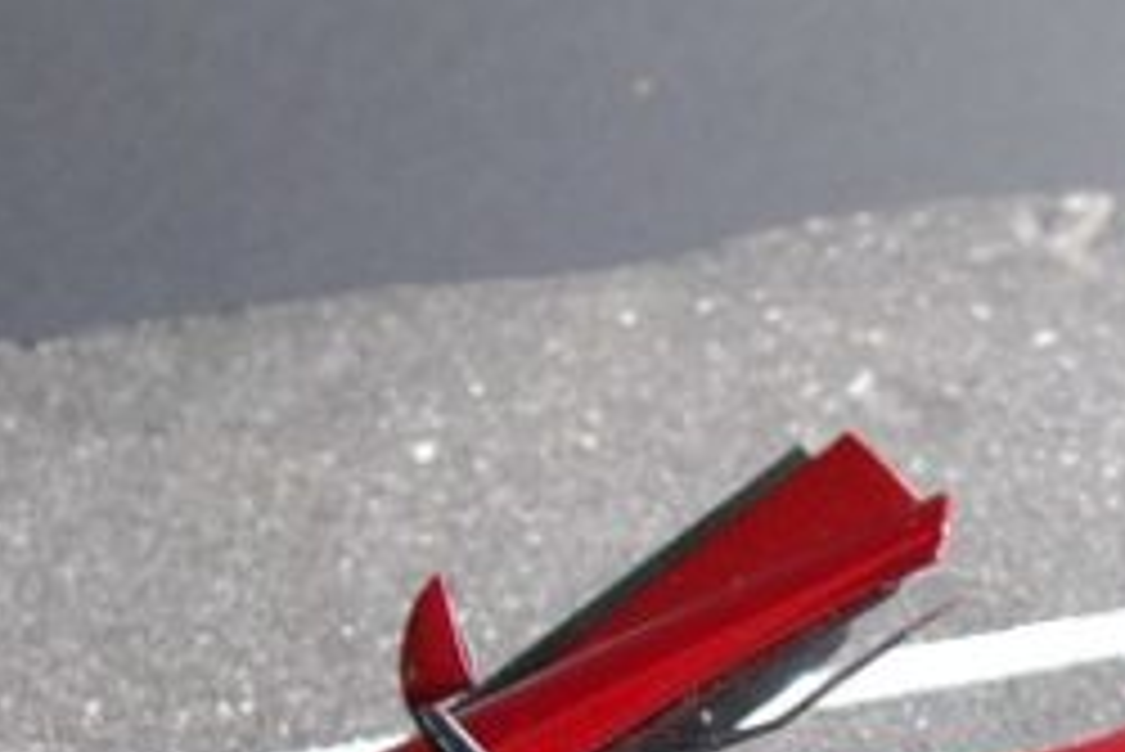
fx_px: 5051
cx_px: 900
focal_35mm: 162
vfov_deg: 8.4
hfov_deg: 12.7
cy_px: 1011
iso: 400
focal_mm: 35
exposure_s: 1/3.33
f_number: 8
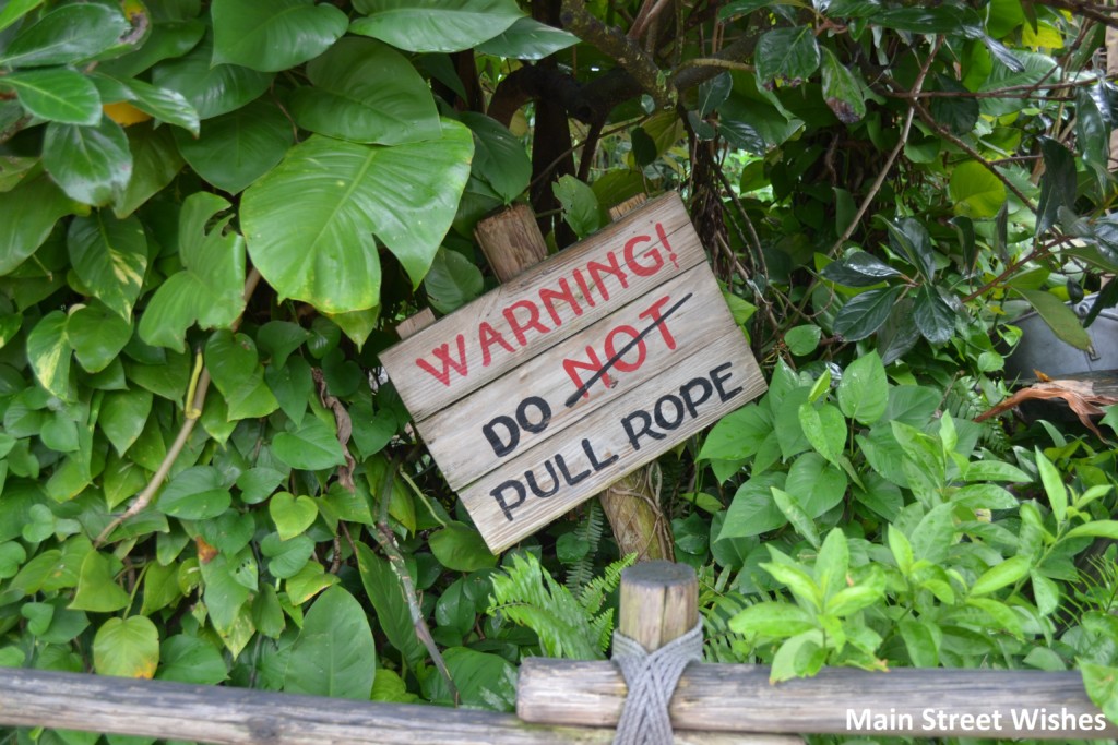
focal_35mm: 36
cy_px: 372
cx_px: 559
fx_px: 1118
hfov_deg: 53.1
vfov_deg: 36.9
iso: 125
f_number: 4
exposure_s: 1/30
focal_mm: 24
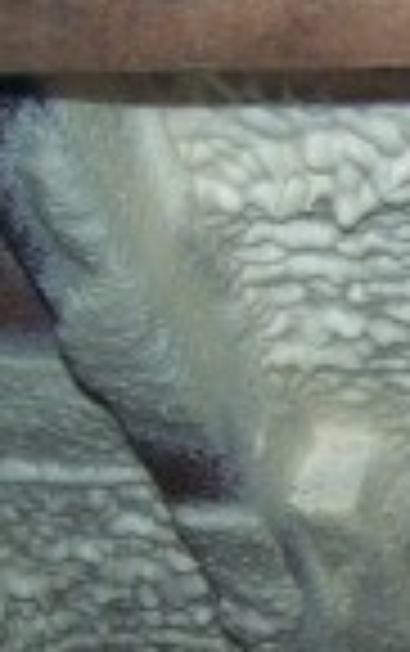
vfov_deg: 16.6
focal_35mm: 124
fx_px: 2210
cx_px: 998
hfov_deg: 9.4
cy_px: 589
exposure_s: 1/60
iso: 160
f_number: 2.8
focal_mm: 6.3
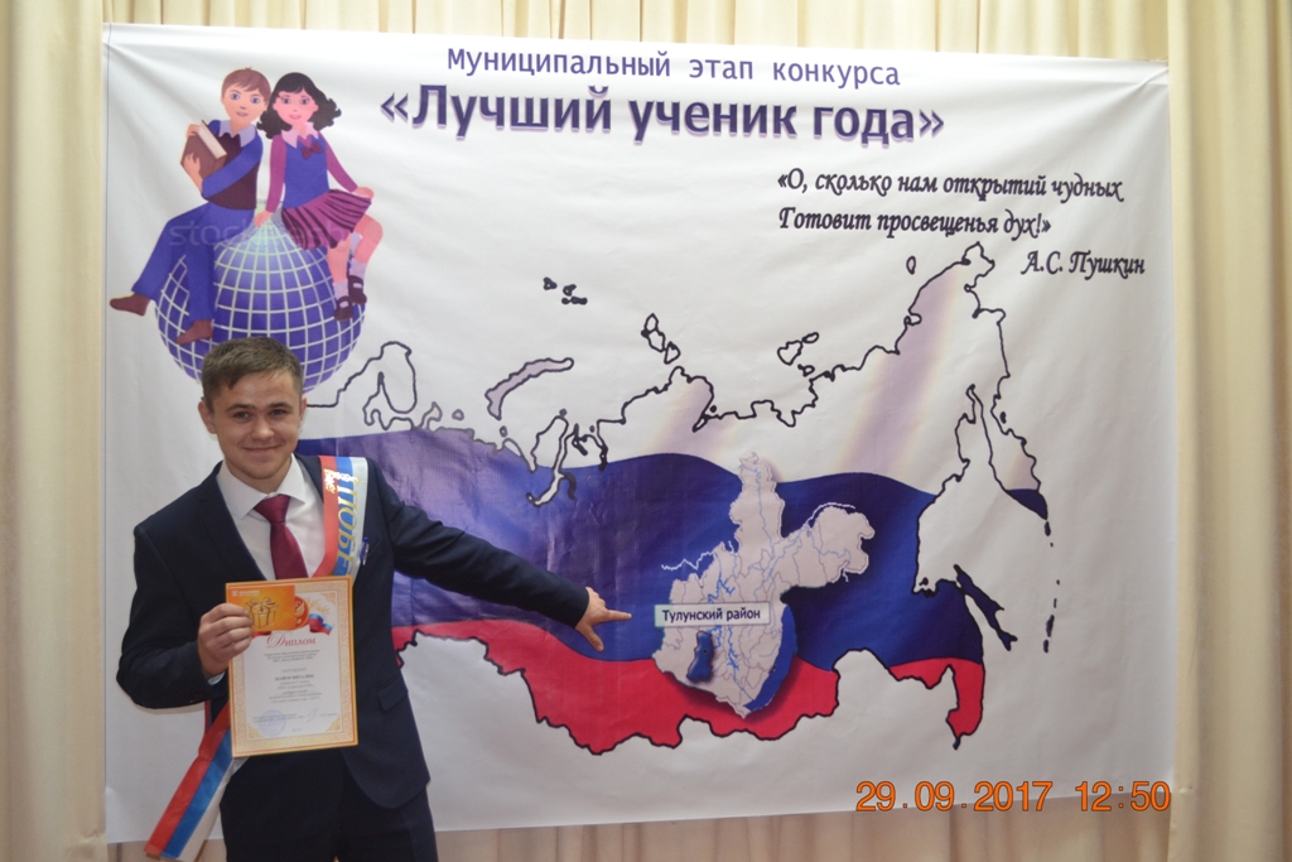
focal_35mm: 36
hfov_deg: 53.1
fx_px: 1292
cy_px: 431
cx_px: 646
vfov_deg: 36.9
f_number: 4
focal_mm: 24
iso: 900
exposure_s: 1/60
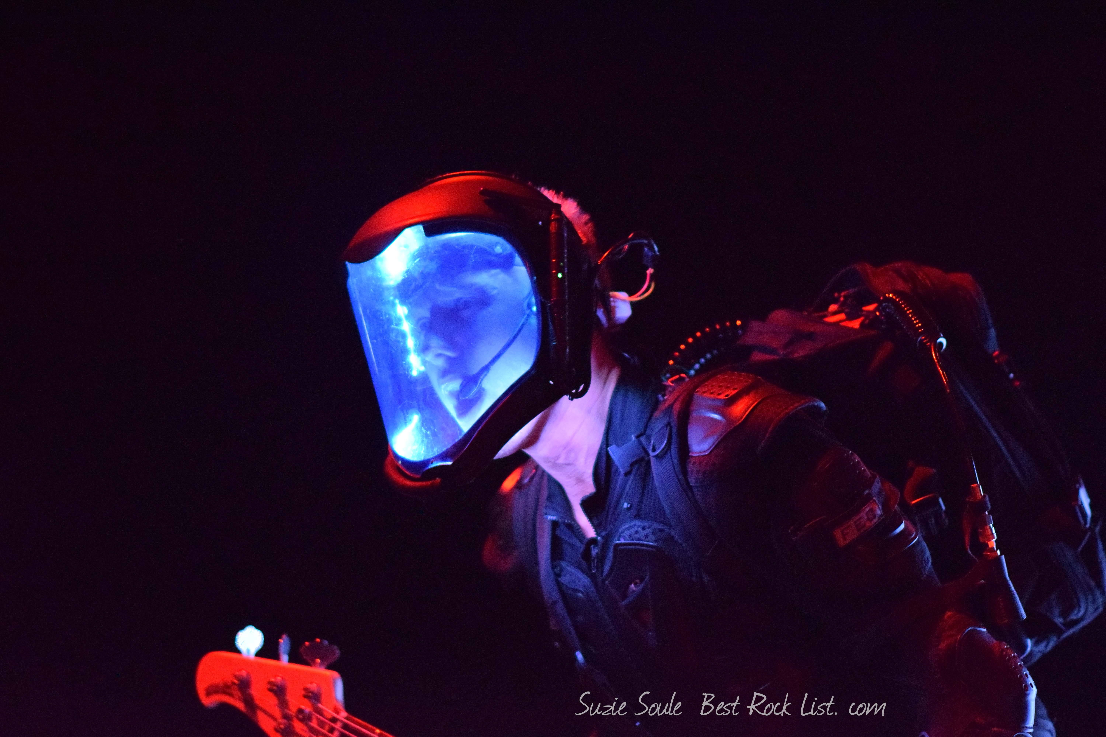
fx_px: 3917
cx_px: 553
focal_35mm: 128
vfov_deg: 10.8
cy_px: 368
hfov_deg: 16.1
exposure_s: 1/1000
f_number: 1.8
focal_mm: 85
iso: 4000
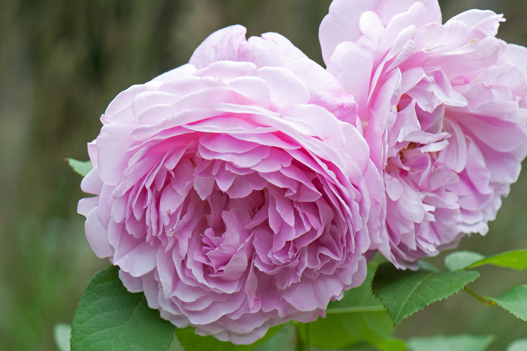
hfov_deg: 19.5
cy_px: 176
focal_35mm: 105
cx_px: 264
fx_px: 1536
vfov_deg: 13.0
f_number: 11
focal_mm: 105
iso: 400
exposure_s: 1/125
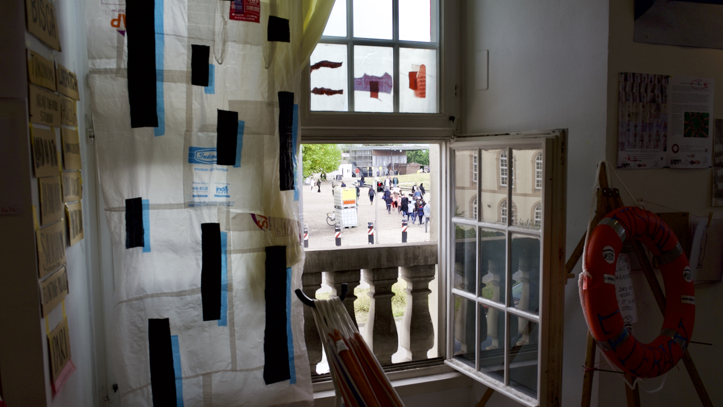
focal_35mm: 37
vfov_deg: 31.9
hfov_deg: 54.0
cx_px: 364
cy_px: 239
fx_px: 709
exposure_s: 1/320
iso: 800
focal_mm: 35
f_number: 6.3
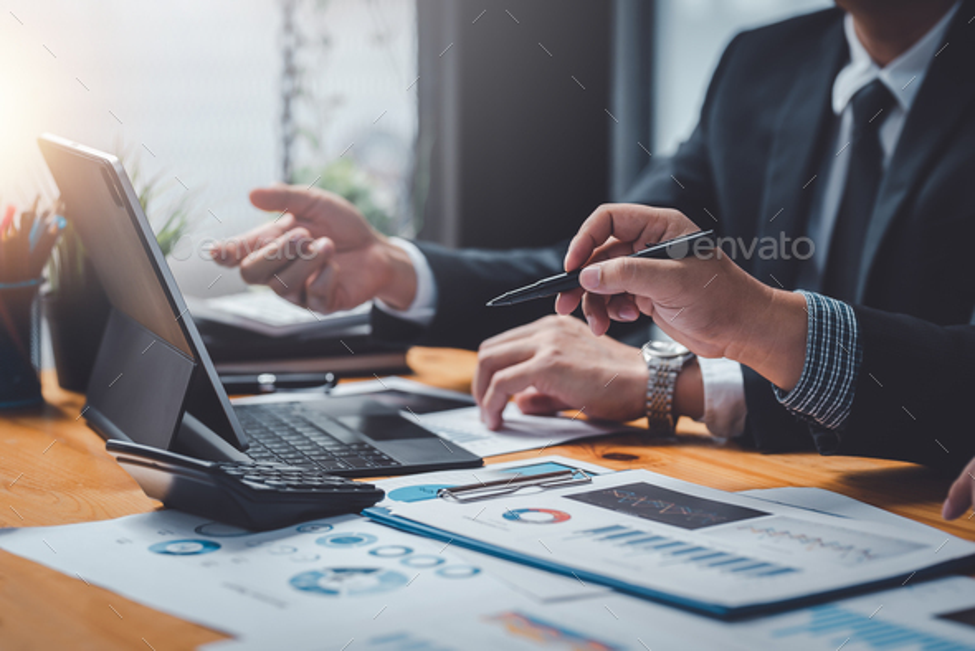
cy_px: 326
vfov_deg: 16.1
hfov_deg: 23.9
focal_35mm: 85
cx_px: 488
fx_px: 2303
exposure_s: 1/200
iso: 200
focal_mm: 85
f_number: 2.8
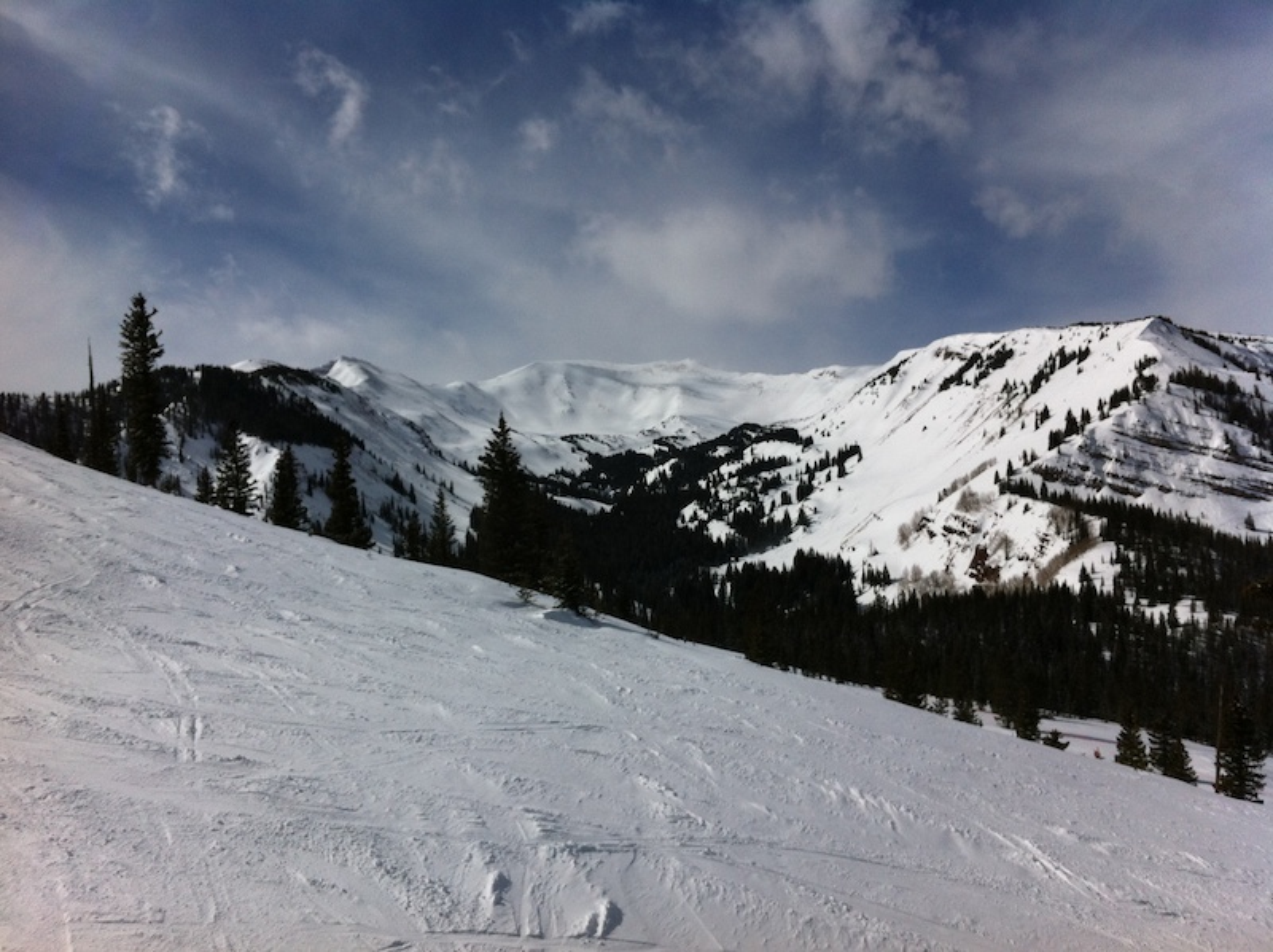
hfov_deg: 52.7
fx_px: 1286
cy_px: 476
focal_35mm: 35
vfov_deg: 40.6
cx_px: 636
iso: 80
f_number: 2.8
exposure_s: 1/6033
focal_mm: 3.85
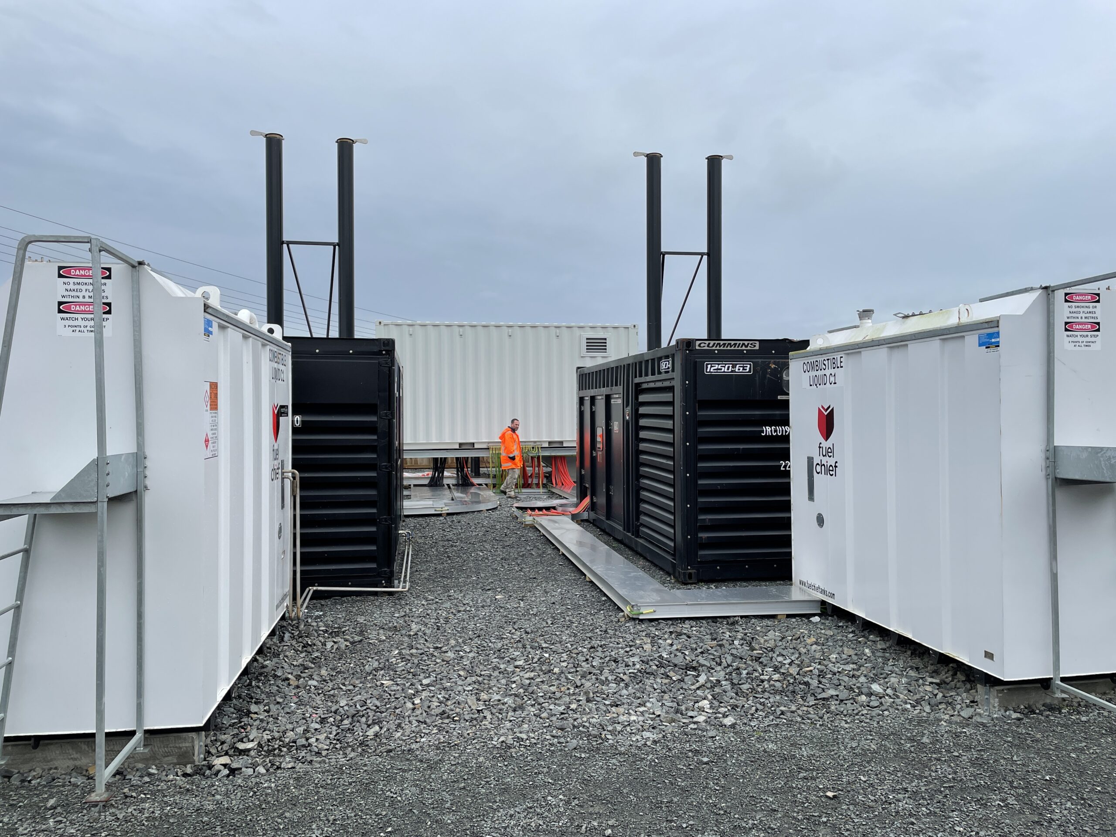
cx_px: 558
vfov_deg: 53.1
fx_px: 838
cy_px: 418
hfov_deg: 67.3
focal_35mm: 26
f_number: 1.6
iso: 32
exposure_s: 1/2959
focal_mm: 4.2
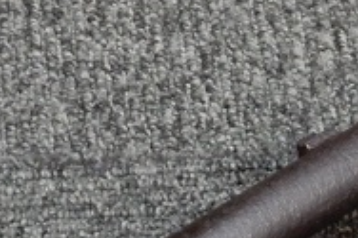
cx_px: 21
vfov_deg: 11.6
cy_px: 446
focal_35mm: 108
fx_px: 1073
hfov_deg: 18.6
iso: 500
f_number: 4
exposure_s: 1/8
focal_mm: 5.4
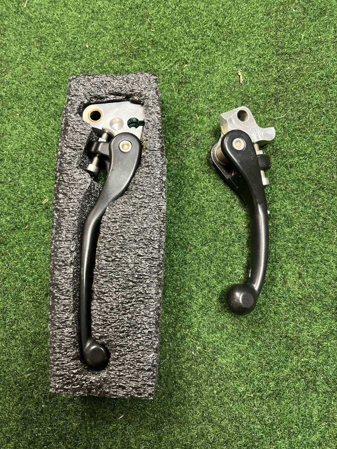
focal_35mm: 26
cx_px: 168
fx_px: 337
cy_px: 224
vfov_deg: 67.3
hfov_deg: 53.1
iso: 400
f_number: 1.6
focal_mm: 5.1
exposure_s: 1/40
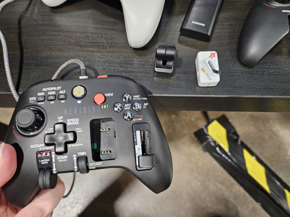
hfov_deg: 73.9
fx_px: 193
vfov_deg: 58.9
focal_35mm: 23
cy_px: 108
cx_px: 145
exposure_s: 1/40
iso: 640
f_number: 1.8
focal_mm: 5.4
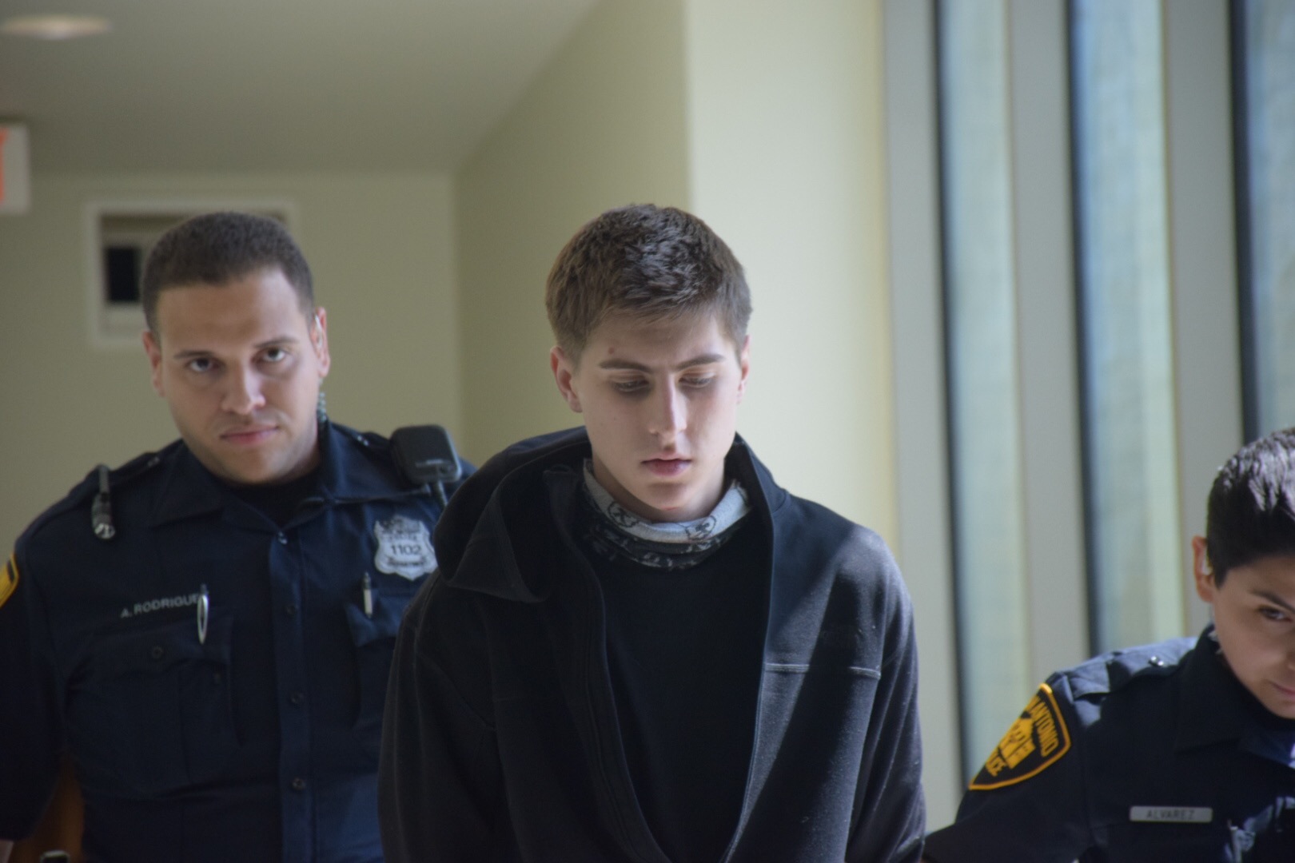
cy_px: 432
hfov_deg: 9.8
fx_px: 7554
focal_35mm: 210
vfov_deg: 6.5
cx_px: 648
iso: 1600
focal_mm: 140
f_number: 5.6
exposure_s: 1/500
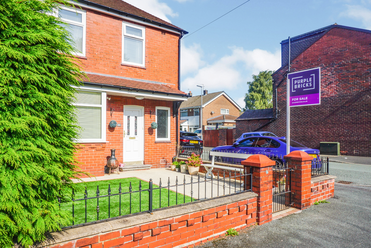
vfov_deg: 53.1
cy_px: 124
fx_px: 247
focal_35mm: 24
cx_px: 186
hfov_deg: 73.7
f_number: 14
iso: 100
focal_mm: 16
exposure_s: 1/100
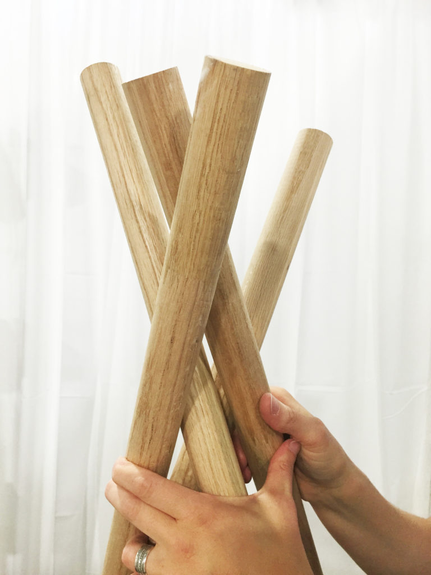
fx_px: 481
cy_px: 288
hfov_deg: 48.2
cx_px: 216
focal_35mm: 29
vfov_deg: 61.7
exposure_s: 1/30
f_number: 2.2
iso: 125
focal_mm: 4.15
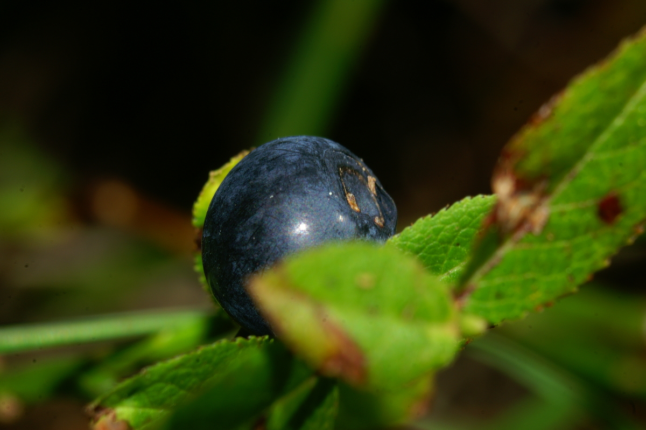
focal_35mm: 105
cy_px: 215
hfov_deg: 19.5
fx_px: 1883
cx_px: 323
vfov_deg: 13.0
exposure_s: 1/125
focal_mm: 70
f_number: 16
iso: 100
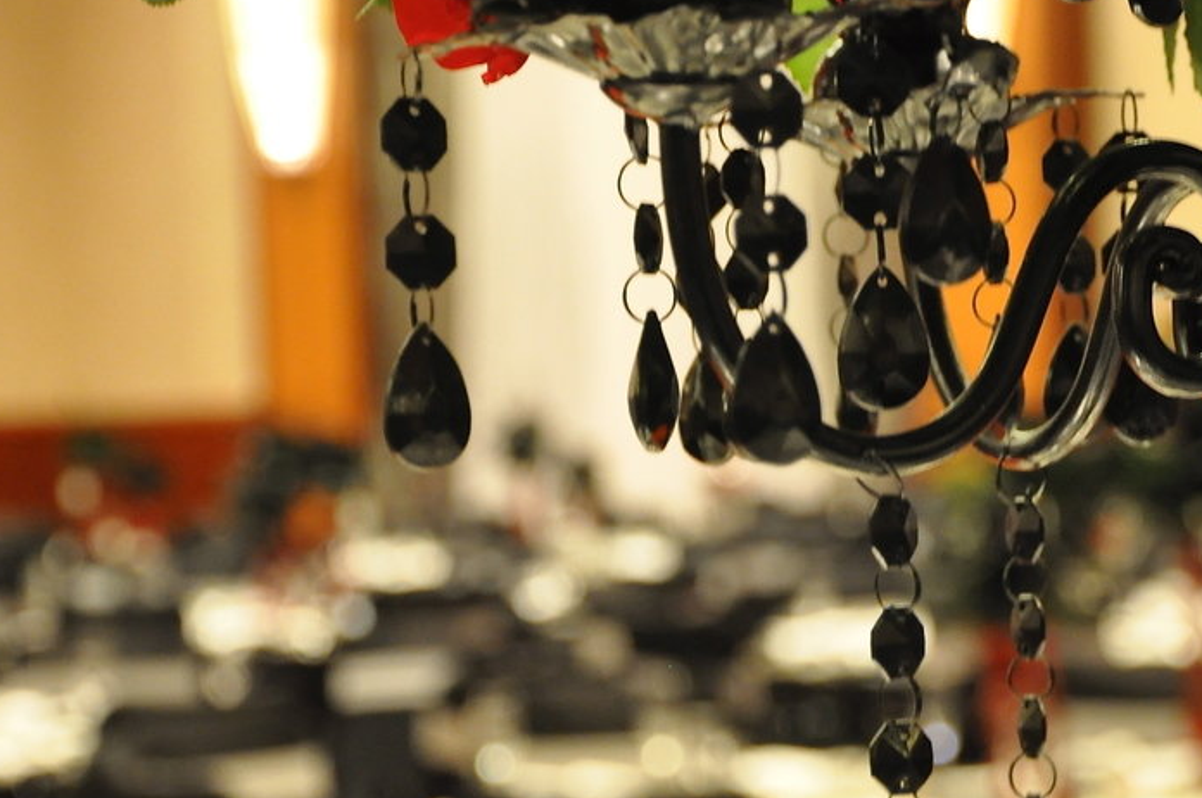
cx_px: 715
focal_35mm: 157
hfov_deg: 13.1
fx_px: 5235
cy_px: 556
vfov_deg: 8.7
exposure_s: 1/8
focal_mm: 52
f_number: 5
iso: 1400
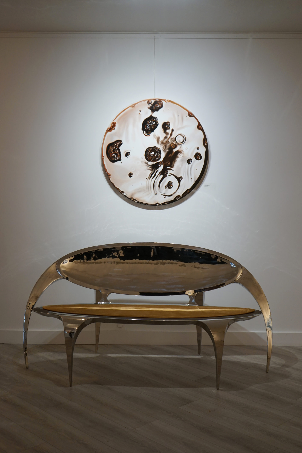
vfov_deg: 47.4
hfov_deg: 32.6
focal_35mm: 41
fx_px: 516
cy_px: 226
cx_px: 151
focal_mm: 41
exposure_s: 1/160
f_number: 4.5
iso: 640
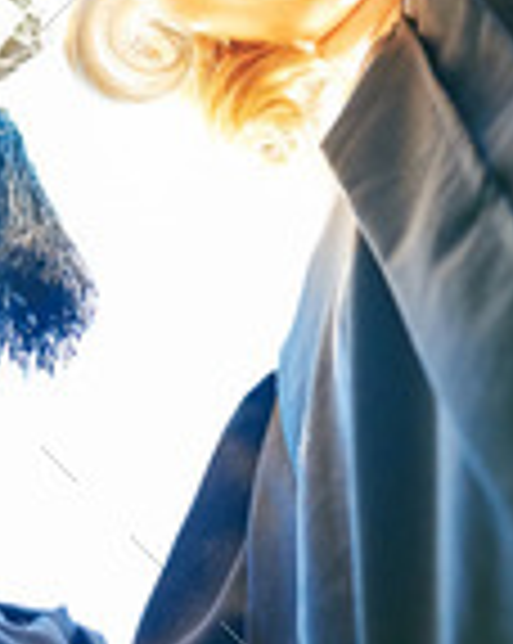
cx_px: -189
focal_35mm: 136
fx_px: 2587
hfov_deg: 11.0
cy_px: -230
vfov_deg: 13.6
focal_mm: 35
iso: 400
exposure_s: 1/250
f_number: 2.8
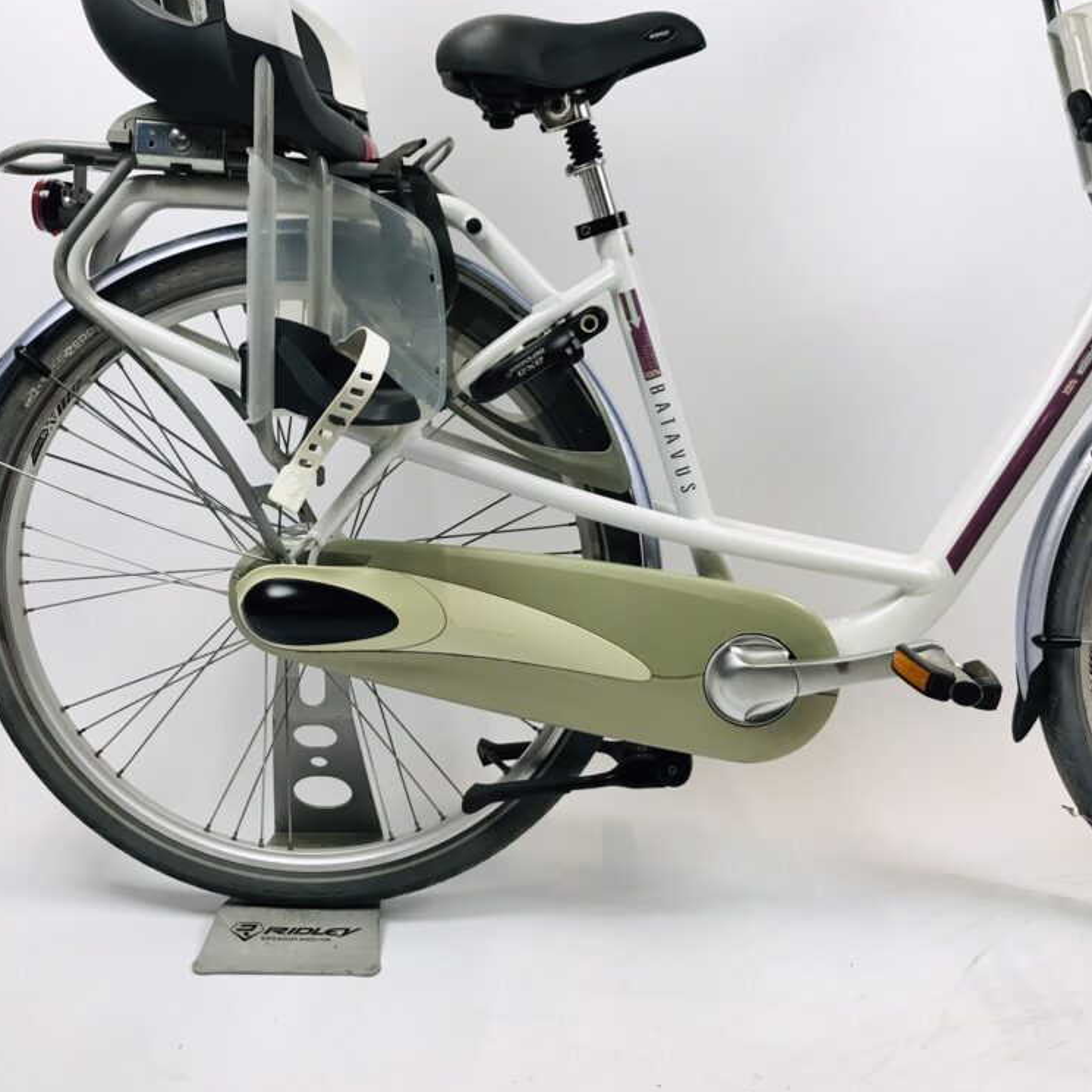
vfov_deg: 48.4
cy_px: 534
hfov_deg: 48.4
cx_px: 556
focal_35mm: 34
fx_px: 1213
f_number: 1.8
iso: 25
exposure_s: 1/33
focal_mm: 3.99
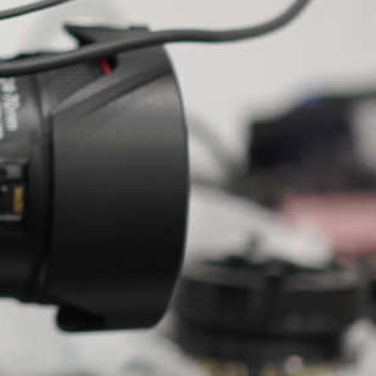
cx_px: -425
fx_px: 1929
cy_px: 66
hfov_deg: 10.1
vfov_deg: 11.1
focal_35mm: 157
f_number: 2
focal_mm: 35
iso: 800
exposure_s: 1/40
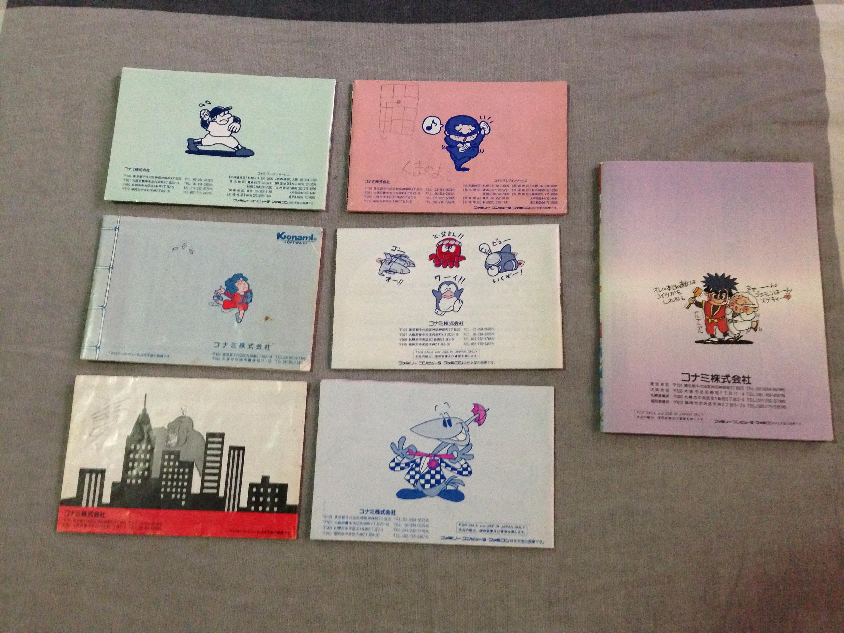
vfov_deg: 42.9
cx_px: 422
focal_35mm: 33
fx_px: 805
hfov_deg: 55.4
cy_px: 316
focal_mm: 4.12
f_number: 2.4
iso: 400
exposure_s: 1/15
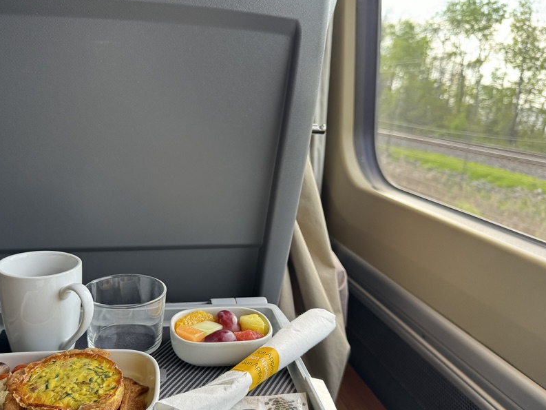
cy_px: 234
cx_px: 219
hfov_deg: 57.9
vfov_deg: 45.3
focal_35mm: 31
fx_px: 489
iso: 200
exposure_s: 1/106
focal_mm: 6.76
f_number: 1.78
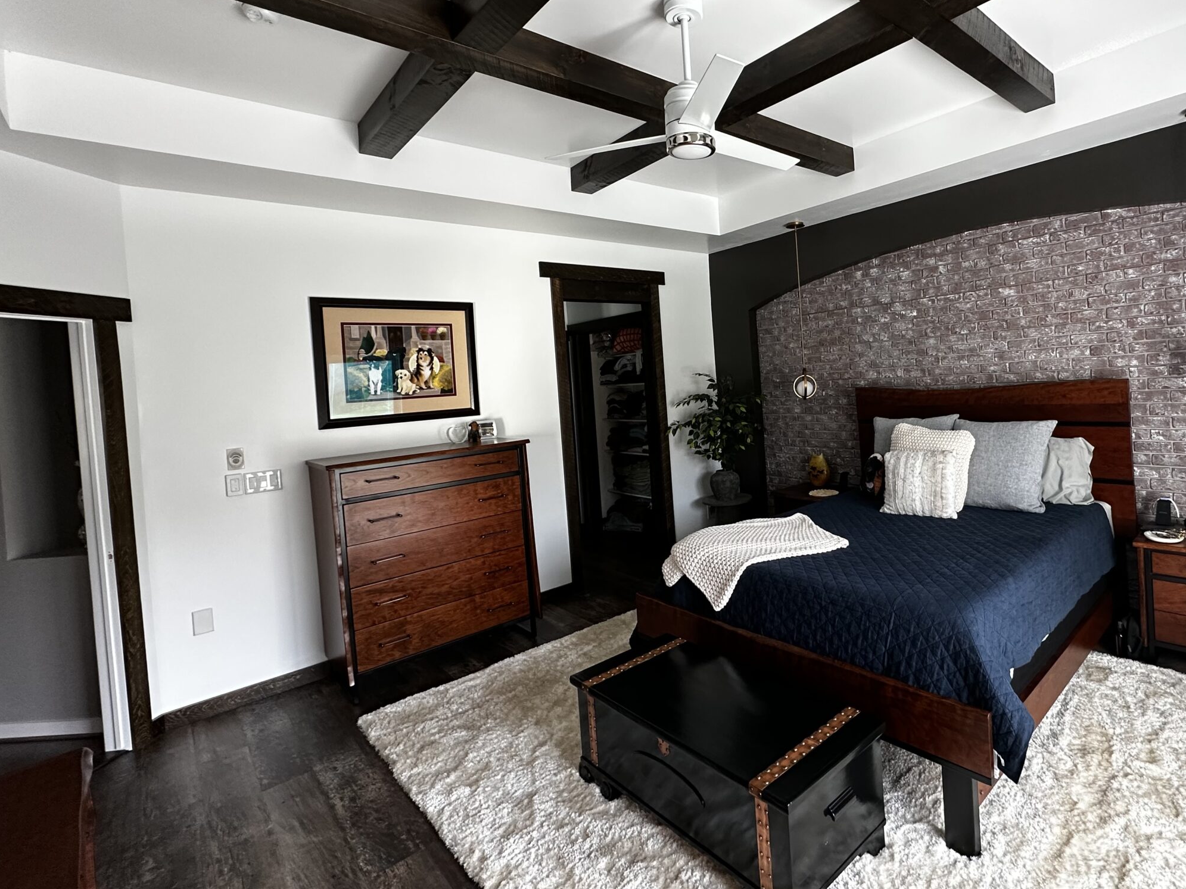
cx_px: 741
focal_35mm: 18
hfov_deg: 86.0
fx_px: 617
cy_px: 385
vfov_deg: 71.3
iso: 200
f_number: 2.2
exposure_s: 1/99
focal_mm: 2.22
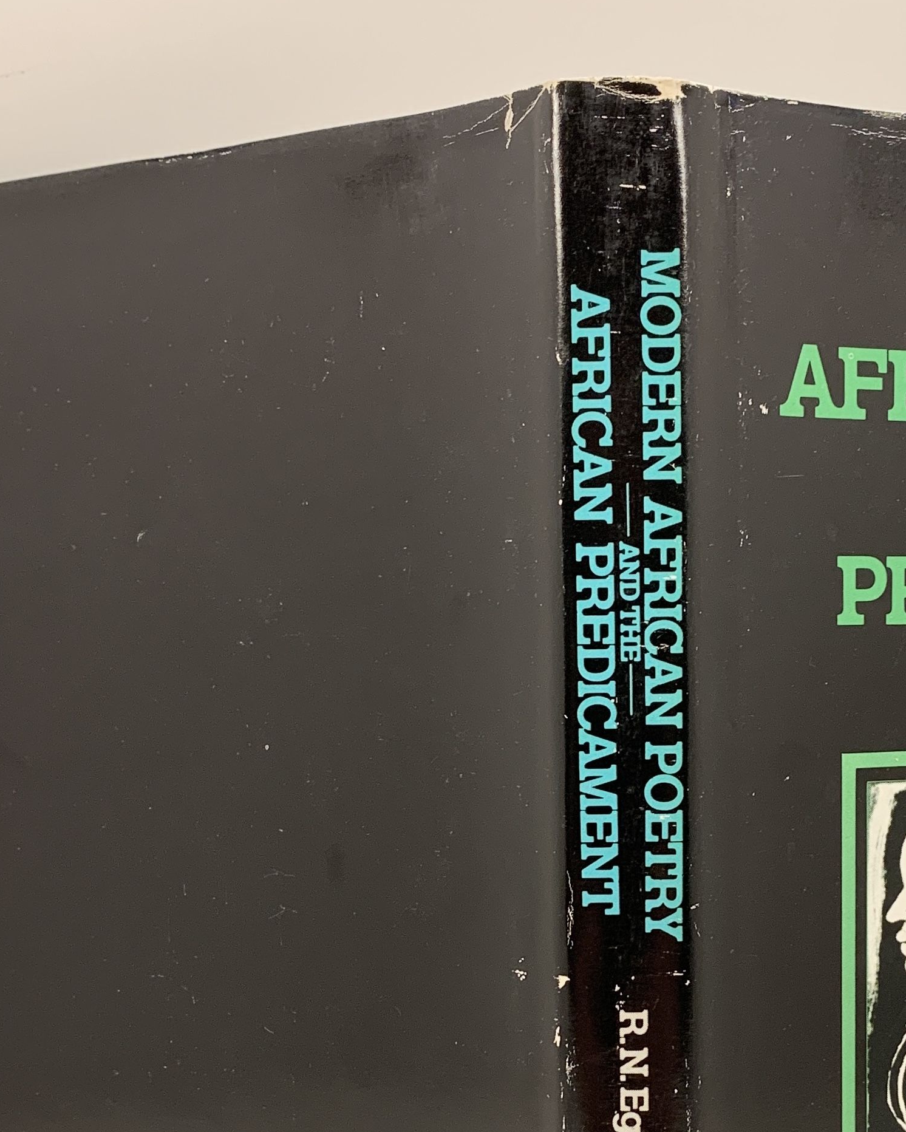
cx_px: 672
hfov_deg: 29.3
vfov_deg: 35.8
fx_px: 1709
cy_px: 849
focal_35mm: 51
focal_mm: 4.25
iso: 80
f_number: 1.8
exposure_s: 1/120
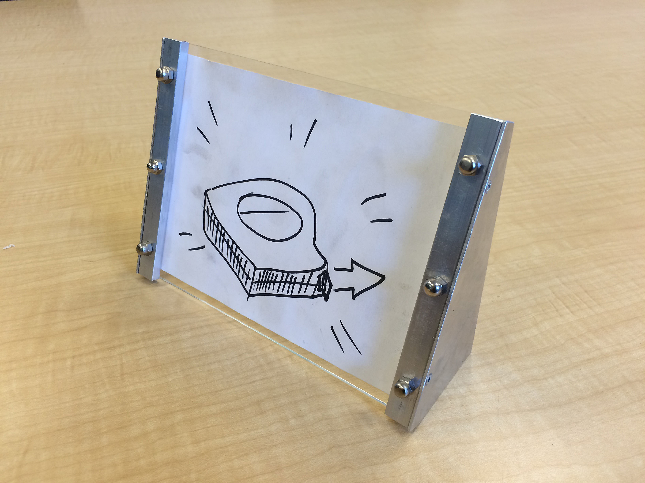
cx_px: 322
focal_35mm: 29
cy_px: 242
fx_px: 540
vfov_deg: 48.2
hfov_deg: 61.7
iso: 64
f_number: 2.2
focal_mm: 4.15
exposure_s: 1/30
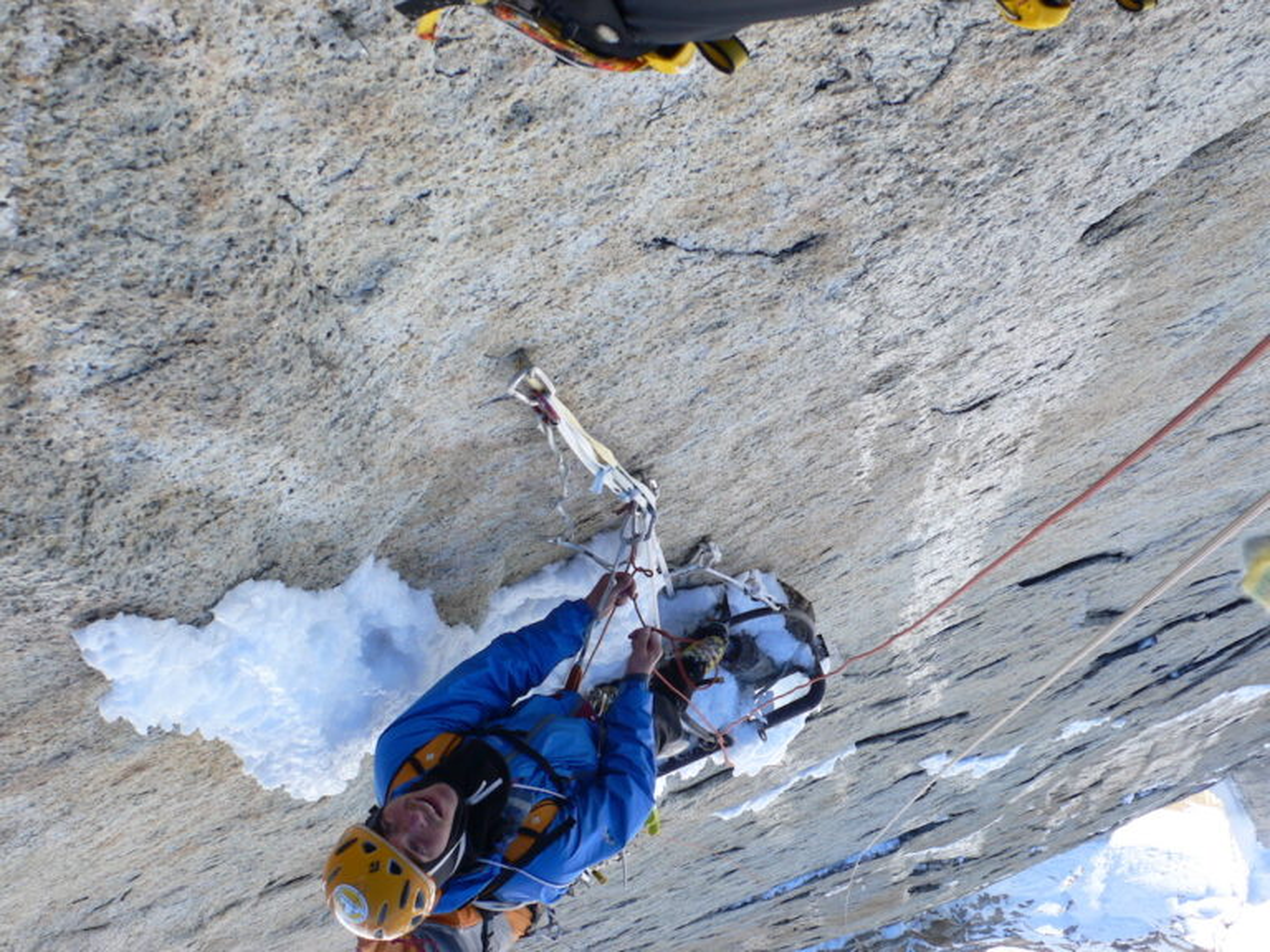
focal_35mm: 34
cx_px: 635
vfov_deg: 41.8
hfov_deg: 54.0
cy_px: 476
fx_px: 1247
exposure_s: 1/400
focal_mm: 6.3
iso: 80
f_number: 4
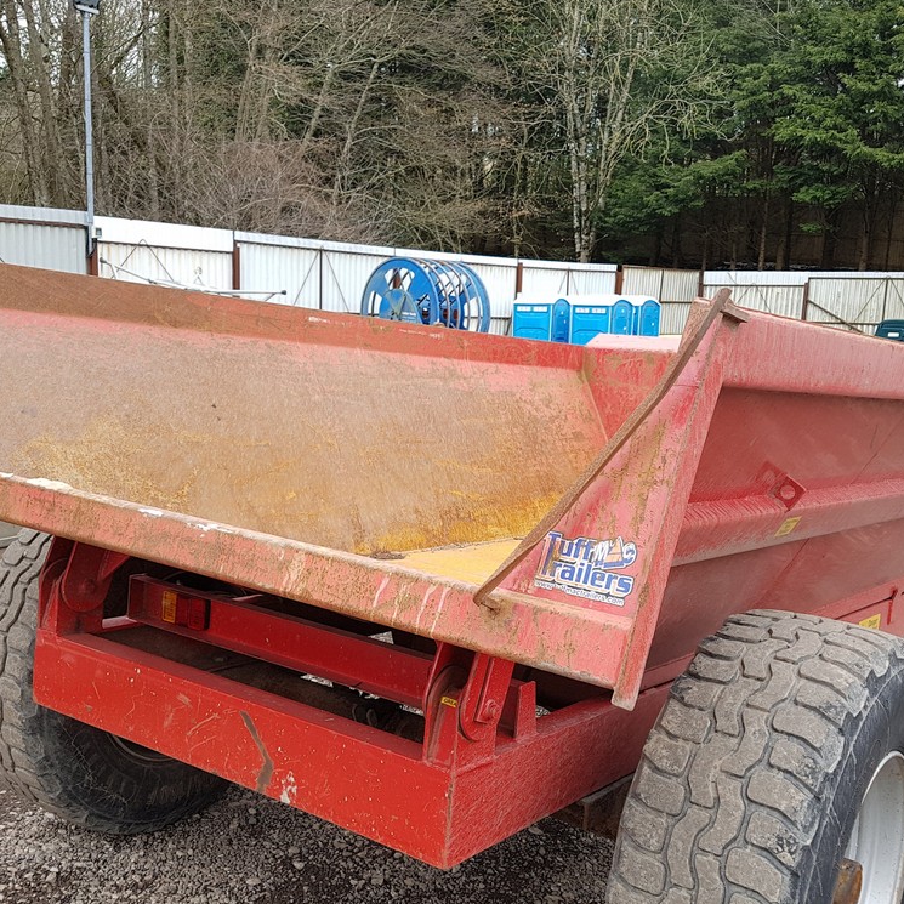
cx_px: 473
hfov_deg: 44.9
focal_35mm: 37
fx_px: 1093
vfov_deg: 44.9
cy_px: 485
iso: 50
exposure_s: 1/441
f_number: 1.7
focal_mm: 4.2
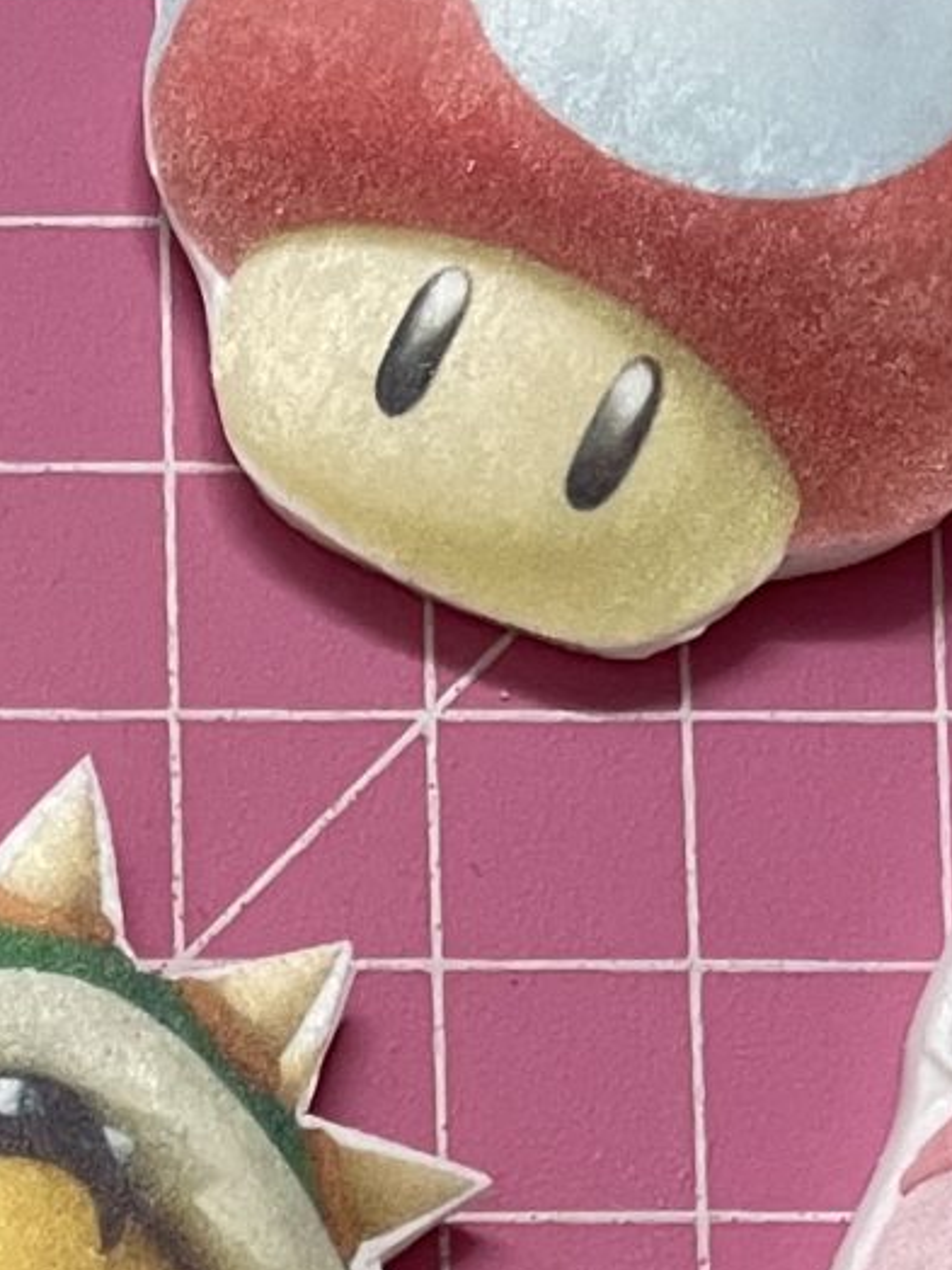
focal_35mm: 127
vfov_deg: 13.5
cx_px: -257
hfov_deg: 11.4
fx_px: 4657
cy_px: 2448
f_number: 1.6
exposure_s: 1/92
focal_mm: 5.1
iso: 125
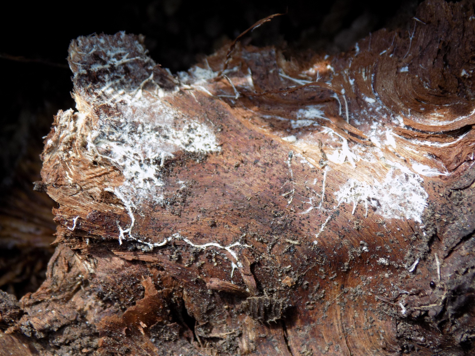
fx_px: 1070
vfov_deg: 18.9
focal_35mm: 78
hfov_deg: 25.0
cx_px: 238
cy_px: 178
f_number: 4.3
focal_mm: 13.9
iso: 80
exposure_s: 1/160
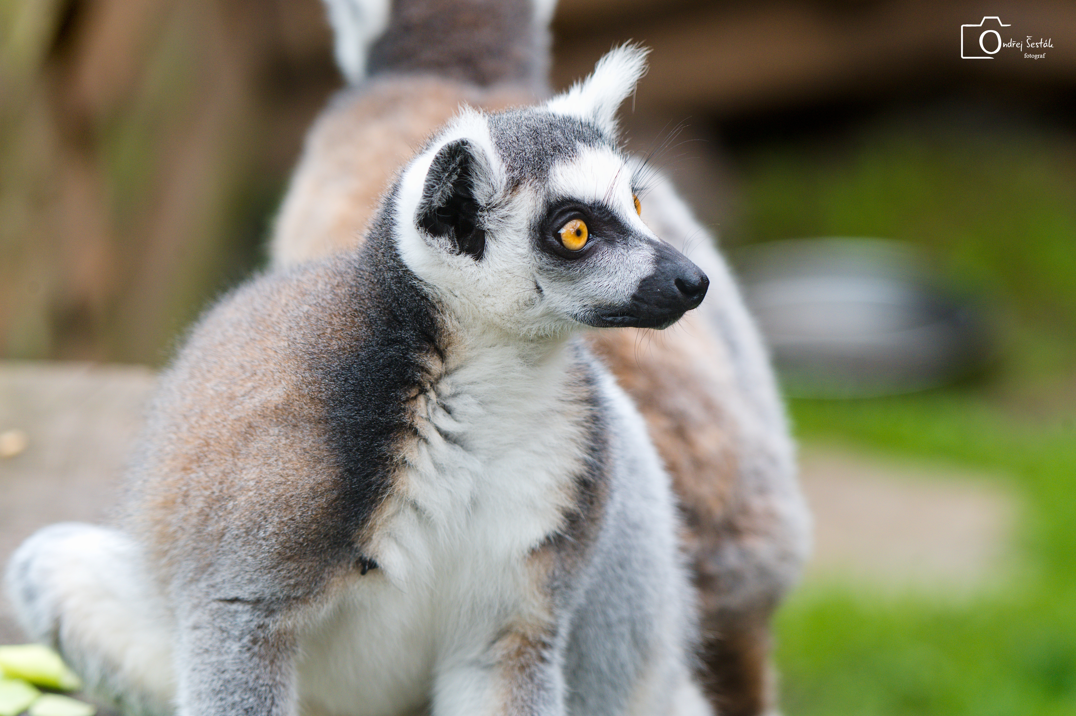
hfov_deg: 10.3
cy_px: 358
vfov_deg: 6.9
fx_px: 5974
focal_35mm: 200
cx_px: 538
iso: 560
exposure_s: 1/200
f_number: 5.6
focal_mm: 200
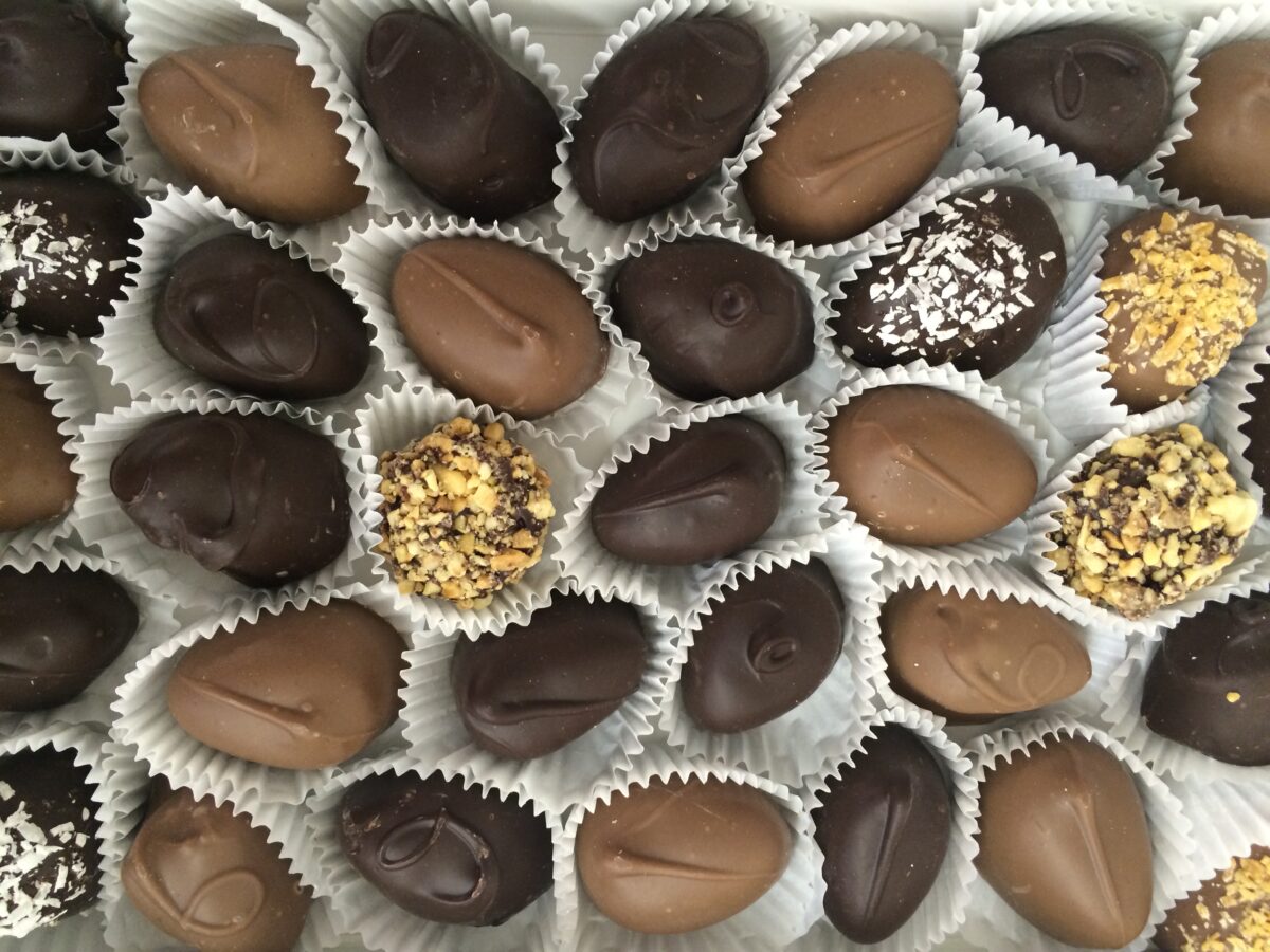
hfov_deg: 60.0
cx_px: 635
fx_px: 1101
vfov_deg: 46.8
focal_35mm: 30
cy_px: 476
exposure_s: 1/30
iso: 160
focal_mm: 4.12
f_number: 2.2
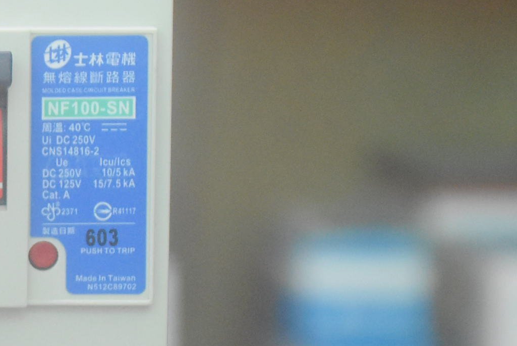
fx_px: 3147
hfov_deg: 9.2
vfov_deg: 6.3
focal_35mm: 219
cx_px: -205
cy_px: 189
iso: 4500
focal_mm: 50
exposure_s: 1/60
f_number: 4.8
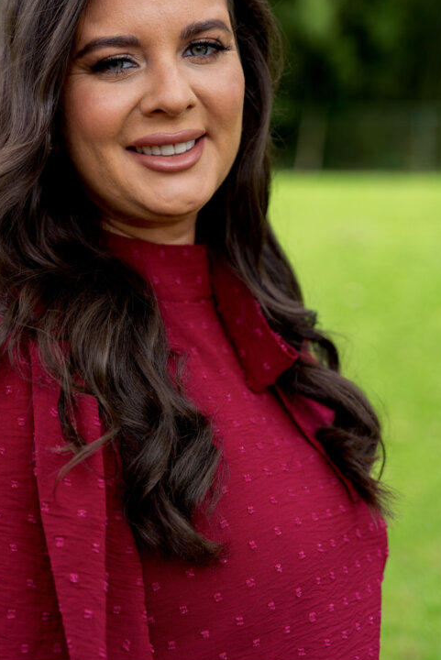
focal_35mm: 84
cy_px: 268
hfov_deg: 16.2
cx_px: 139
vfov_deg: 24.1
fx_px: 1541
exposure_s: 1/320
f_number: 2.8
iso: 100
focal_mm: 58
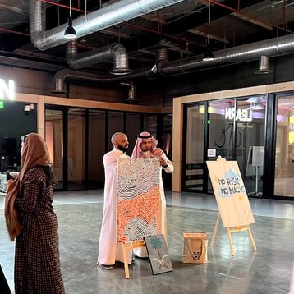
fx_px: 413
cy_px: 190
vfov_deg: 38.8
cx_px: 68
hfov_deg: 38.0
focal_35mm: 43
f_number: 1.5
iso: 640
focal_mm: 5.7
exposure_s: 1/31
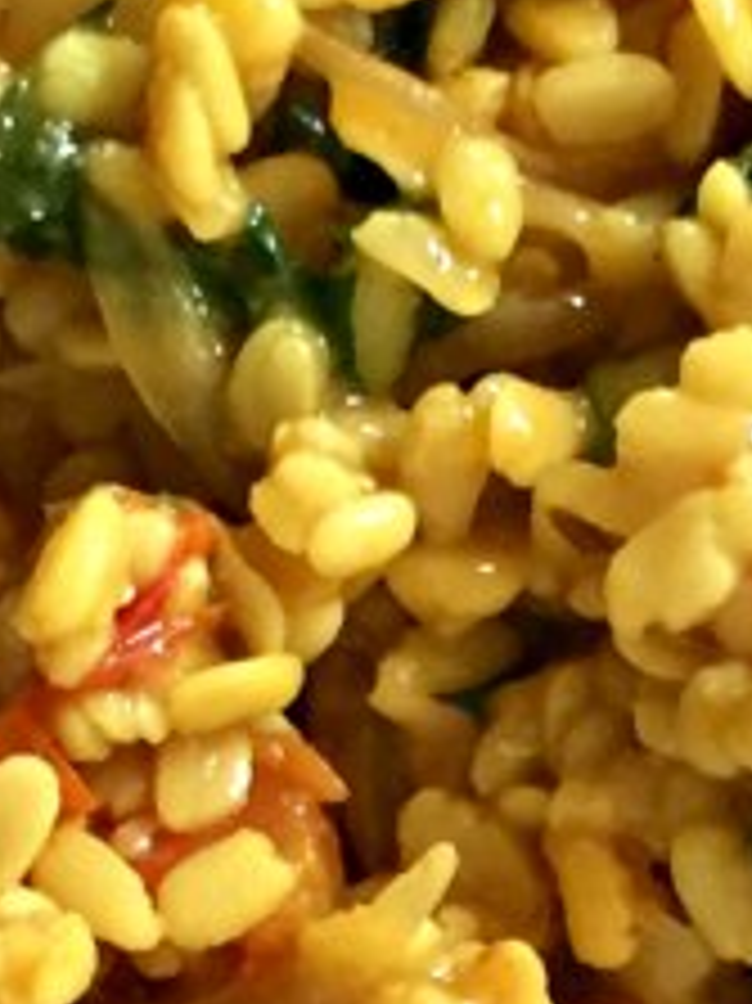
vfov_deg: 12.5
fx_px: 4523
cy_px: 1099
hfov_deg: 9.5
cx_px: 608
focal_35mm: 156
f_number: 2.2
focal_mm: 4.15
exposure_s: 1/33
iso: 64
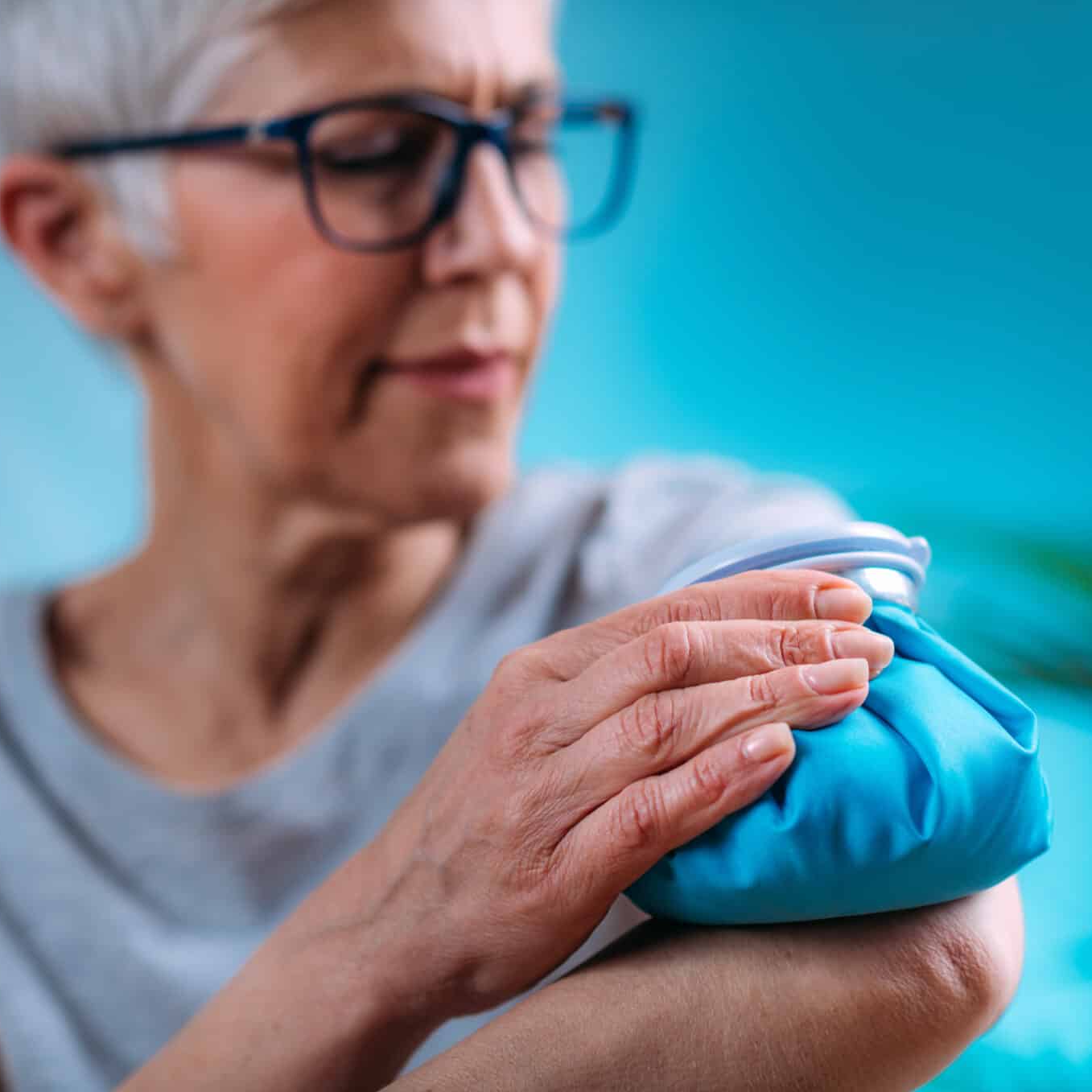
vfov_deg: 16.0
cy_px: 548
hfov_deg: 15.9
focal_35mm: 109
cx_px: 323
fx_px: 3890
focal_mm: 85
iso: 64
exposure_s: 1/200
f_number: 2.5
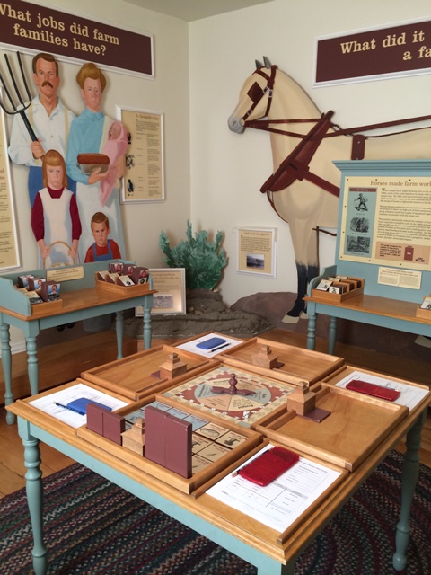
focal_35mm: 30
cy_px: 288
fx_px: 498
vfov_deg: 60.0
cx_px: 216
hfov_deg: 46.8
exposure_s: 1/30
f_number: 2.2
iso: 80
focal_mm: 4.12
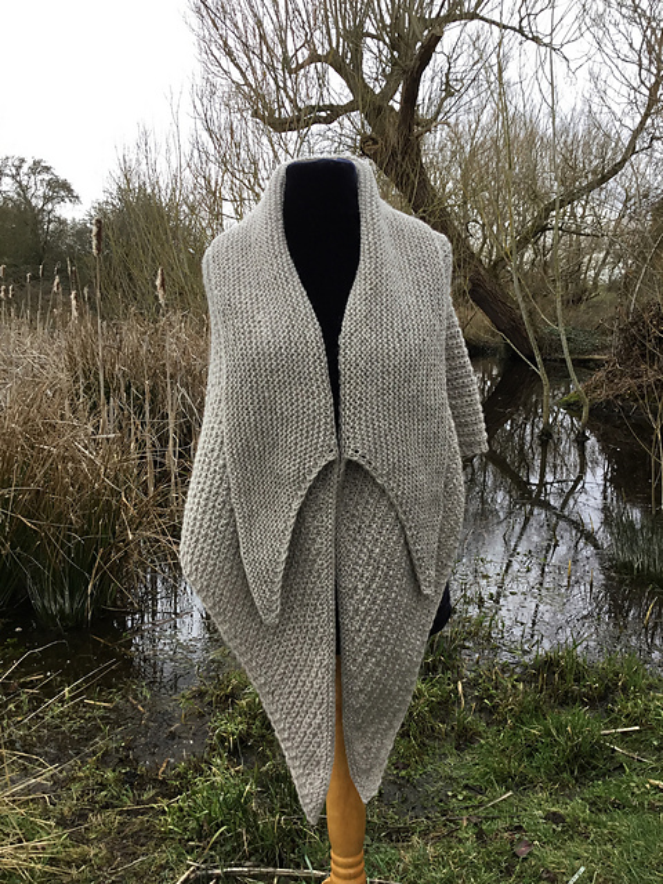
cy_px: 442
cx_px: 332
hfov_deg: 45.4
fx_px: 792
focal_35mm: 31
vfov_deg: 58.4
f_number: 2.4
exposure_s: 1/50
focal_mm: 3.3
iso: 25
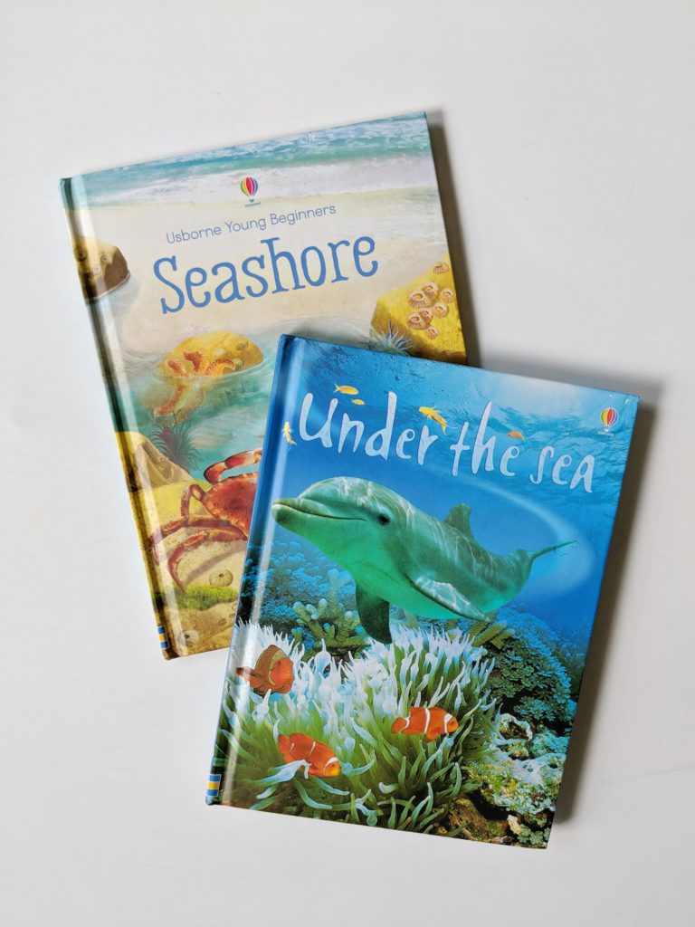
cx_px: 348
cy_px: 464
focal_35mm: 27
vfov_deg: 65.3
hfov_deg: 51.4
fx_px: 723
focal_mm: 4.44
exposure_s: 1/125
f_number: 1.8
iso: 85
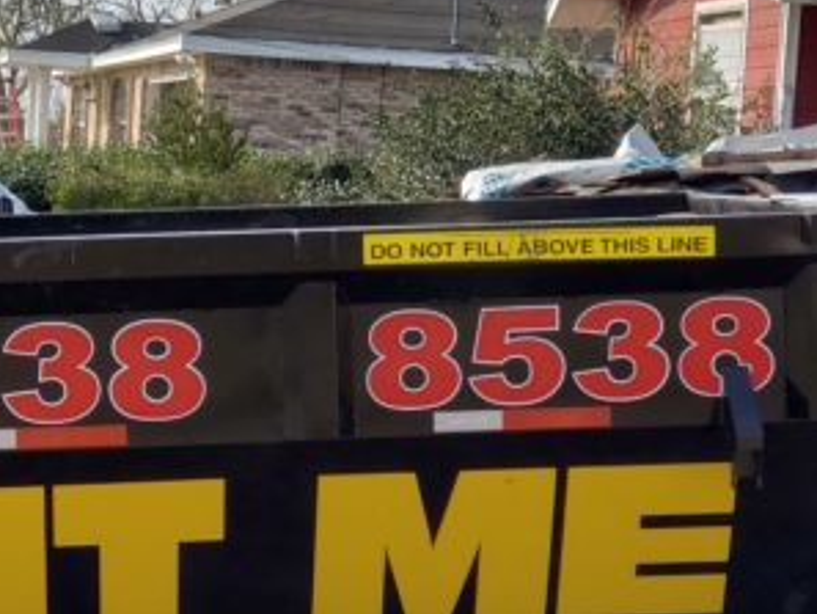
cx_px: 74
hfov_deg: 18.4
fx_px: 2479
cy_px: 355
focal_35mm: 105
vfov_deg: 14.1
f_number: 2.4
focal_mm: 6
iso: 32
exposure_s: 1/606
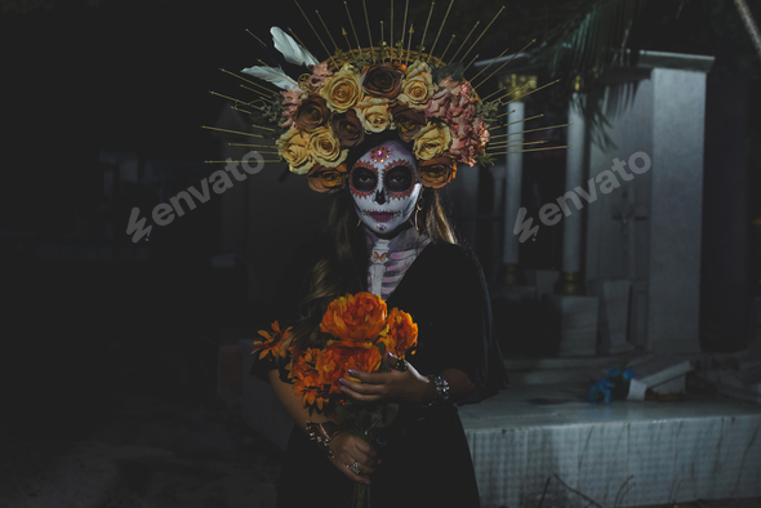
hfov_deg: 39.6
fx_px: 1057
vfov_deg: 27.0
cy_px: 254
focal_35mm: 50
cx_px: 380
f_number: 3.2
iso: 640
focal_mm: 50
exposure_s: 1/200
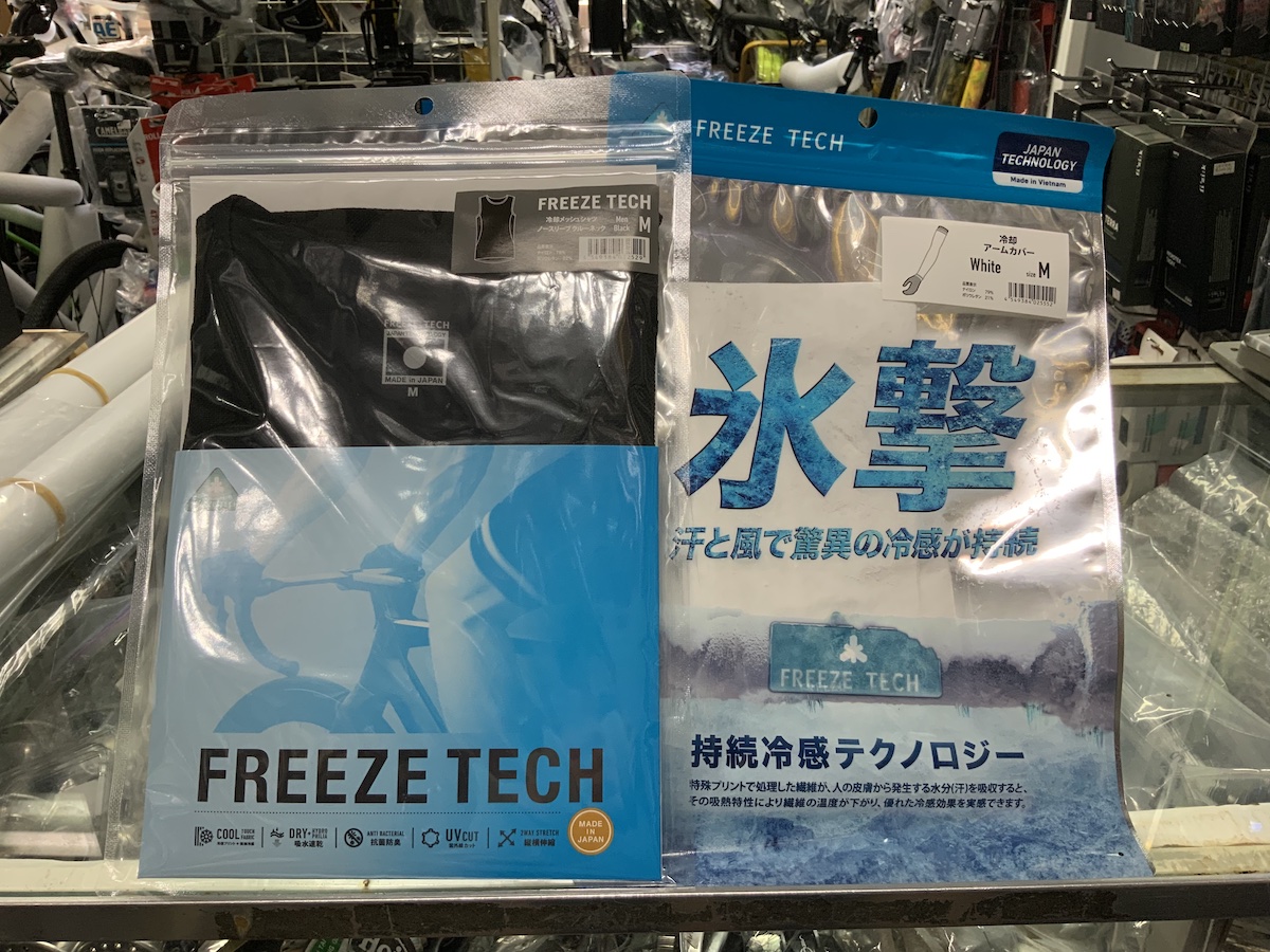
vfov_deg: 48.2
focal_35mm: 29
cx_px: 635
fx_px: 1064
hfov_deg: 61.7
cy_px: 476
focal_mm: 3
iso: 64
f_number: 1.8
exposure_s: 1/50
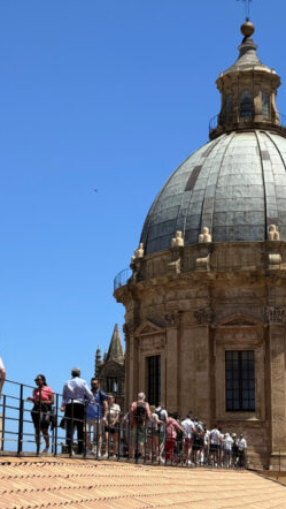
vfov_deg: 29.7
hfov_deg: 17.0
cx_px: 156
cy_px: 251
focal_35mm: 71
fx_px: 956
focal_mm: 6.8
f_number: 1.8
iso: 64
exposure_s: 1/4975
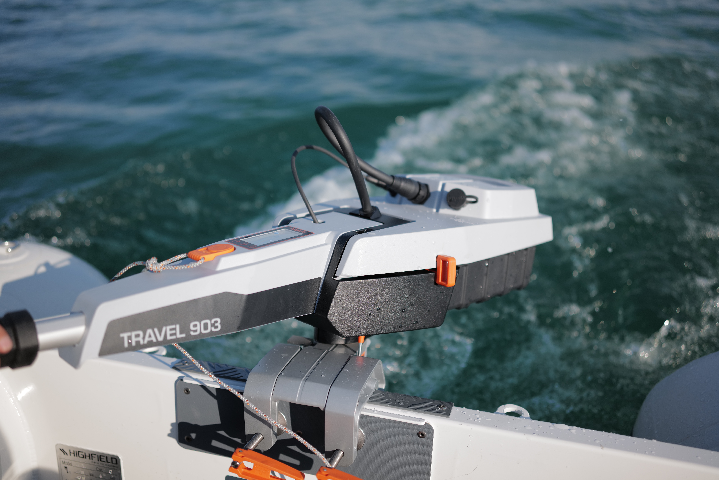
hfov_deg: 54.4
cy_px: 240
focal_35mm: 35
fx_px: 699
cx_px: 360
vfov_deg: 37.9
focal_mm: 35
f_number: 2
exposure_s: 1/2500
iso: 100
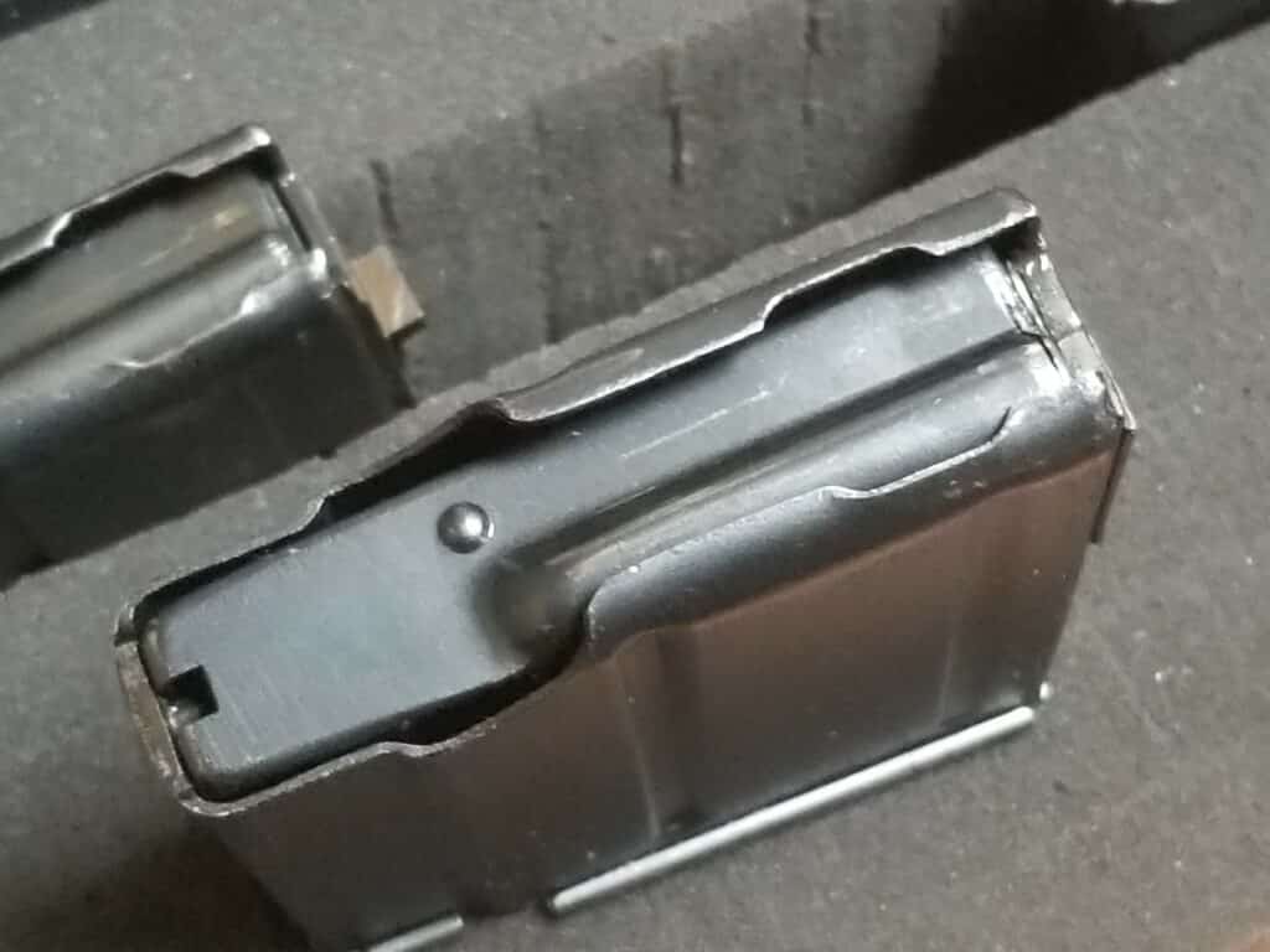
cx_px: 635
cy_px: 476
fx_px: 954
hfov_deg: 67.3
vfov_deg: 53.1
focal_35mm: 26
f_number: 1.7
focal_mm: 4.3
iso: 800
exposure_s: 1/30
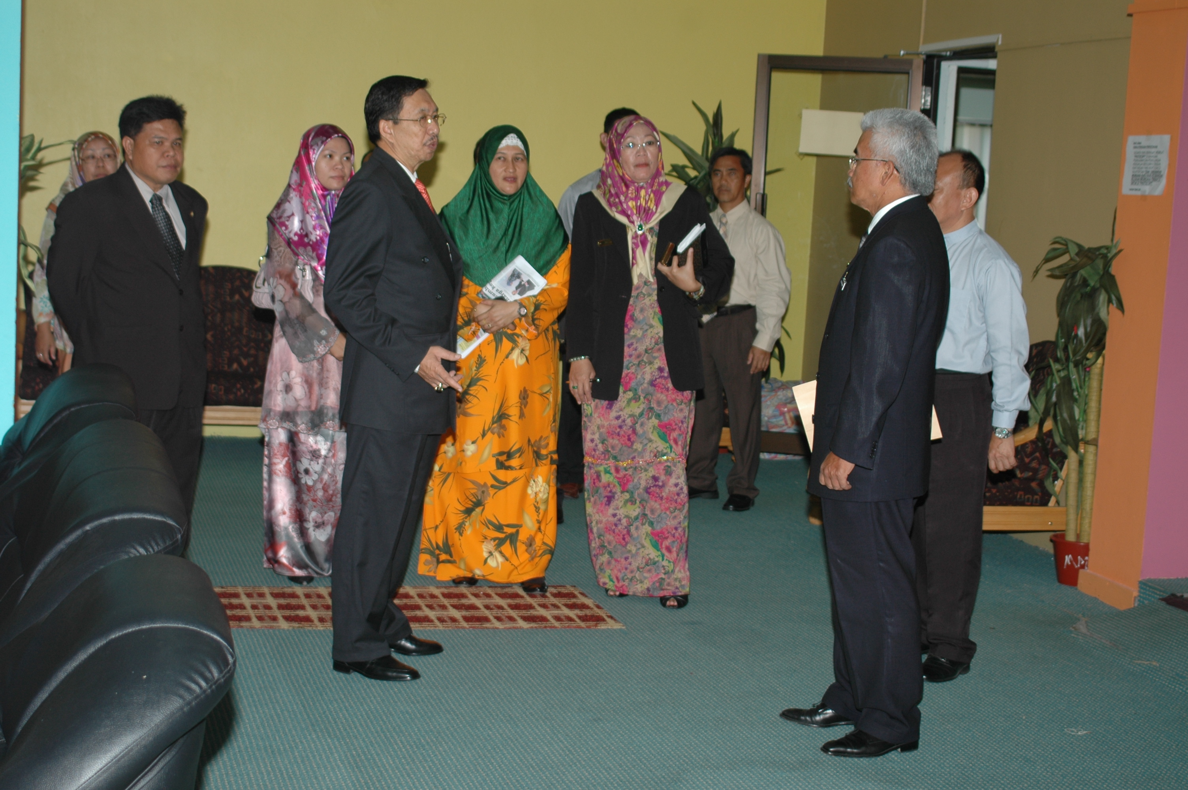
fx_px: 1978
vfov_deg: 22.6
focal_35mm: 60
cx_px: 594
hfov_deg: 33.4
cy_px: 395
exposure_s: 1/60
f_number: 4
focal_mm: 40
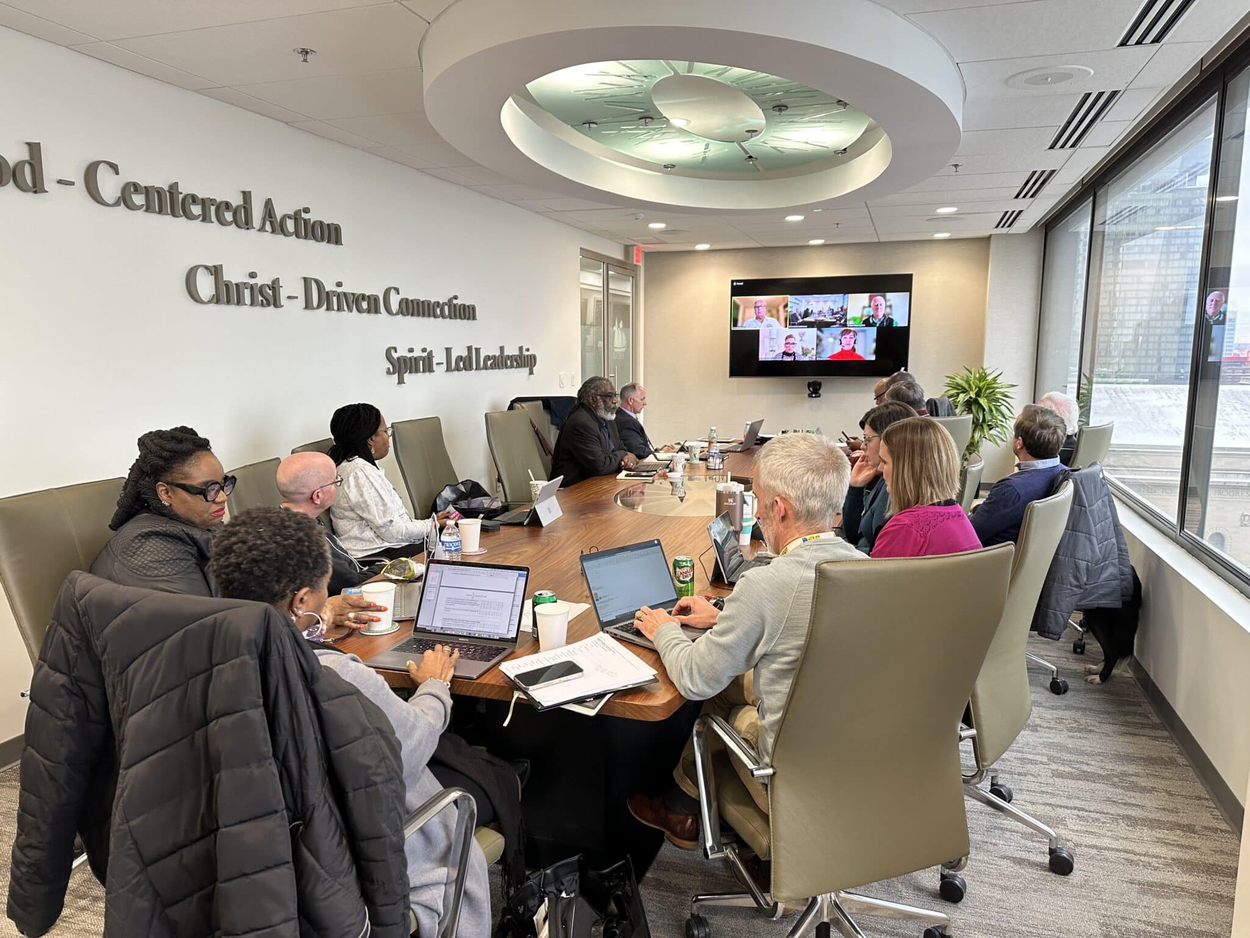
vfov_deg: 56.8
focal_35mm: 24
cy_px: 469
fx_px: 867
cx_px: 625
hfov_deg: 71.6
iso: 125
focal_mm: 6.86
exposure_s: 1/60
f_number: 1.78
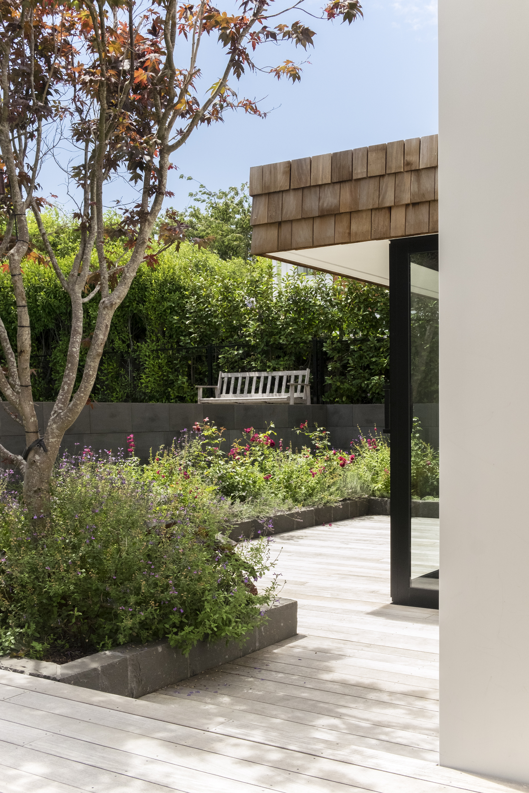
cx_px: 264
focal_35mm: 38
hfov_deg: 35.1
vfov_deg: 50.7
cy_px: 396
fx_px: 837
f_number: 9
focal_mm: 25.4
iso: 1250
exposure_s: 1/1000
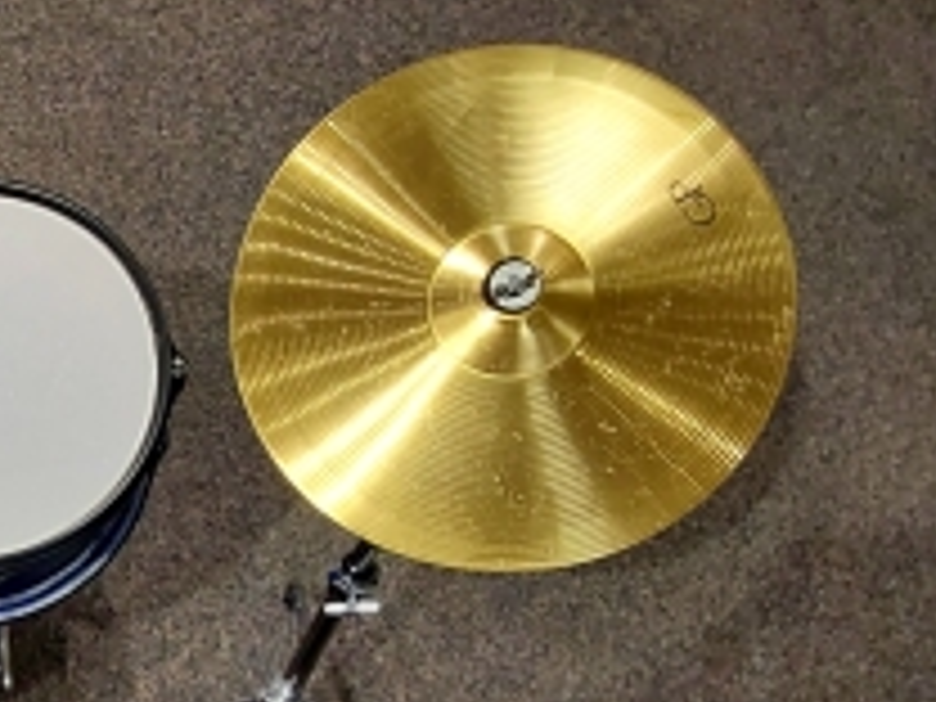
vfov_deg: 20.1
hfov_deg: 24.8
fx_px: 1893
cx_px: -220
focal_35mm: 70
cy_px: 756
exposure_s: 1/60.2
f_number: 1.9
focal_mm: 2.91
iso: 80
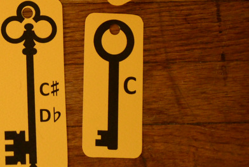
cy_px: 14
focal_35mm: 94
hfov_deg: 20.4
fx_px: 651
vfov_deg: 14.4
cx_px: -41
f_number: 3.2
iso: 2000
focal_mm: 24
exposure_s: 1/60
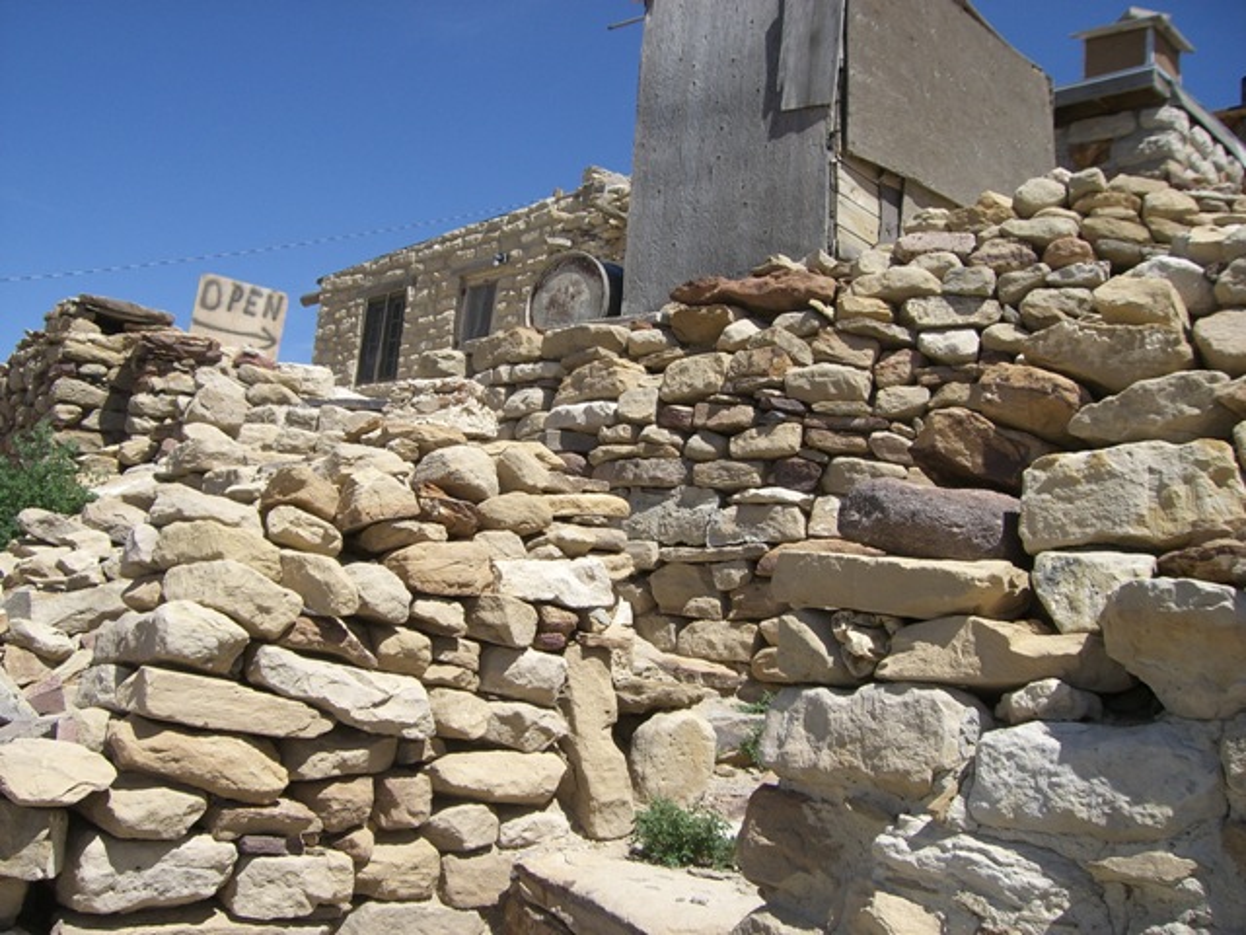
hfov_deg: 49.0
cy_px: 468
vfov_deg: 37.7
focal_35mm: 38
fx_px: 1368
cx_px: 623
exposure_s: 1/640
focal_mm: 6.2
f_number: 4.3
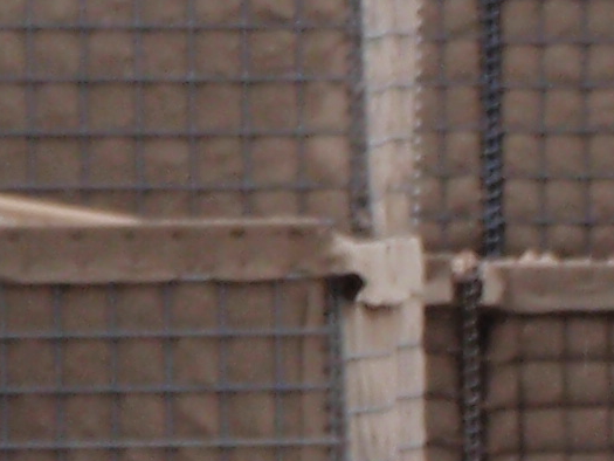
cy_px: 775
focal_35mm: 771
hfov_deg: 2.6
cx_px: 1446
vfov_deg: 1.9
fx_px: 13679
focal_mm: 18.2
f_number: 5.1
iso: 64
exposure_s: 1/200
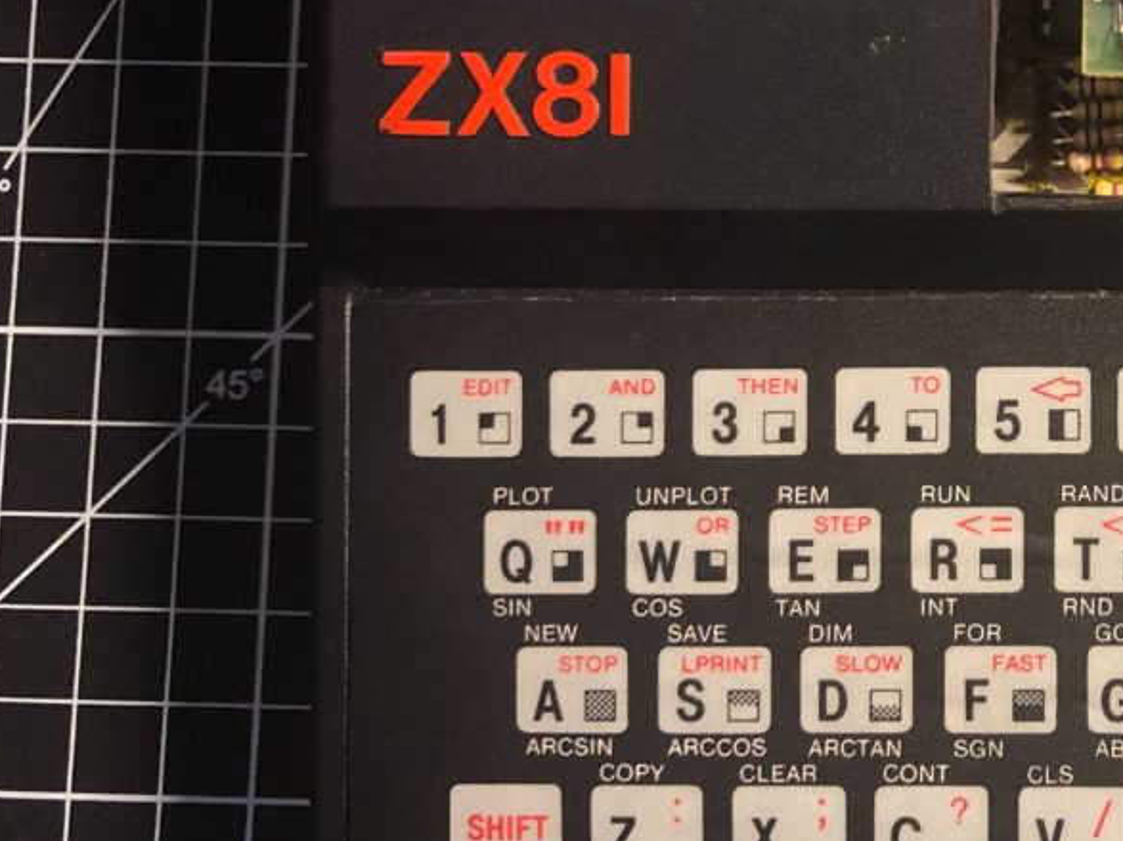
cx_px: 1127
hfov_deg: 28.8
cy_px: 101
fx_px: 2043
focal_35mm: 63
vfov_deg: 22.8
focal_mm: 3.99
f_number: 1.8
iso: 80
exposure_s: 1/17
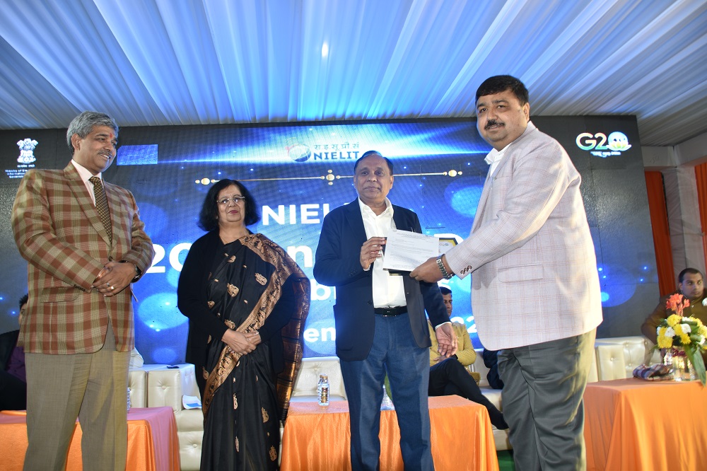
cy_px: 236
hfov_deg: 67.4
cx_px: 354
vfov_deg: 47.9
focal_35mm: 27
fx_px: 530
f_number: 3.5
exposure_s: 1/10
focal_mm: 18
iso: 100
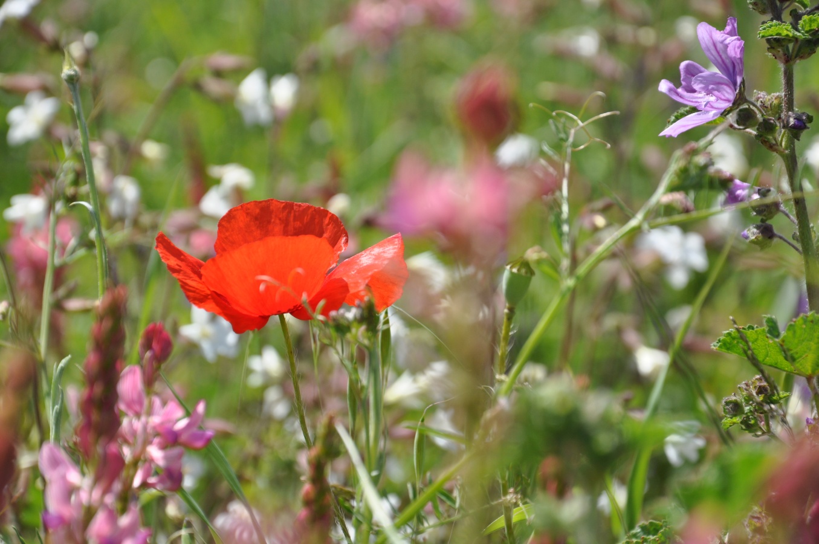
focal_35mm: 158
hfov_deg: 13.1
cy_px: 272
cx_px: 410
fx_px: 3579
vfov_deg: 8.7
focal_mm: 105
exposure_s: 1/1000
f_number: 8
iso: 320
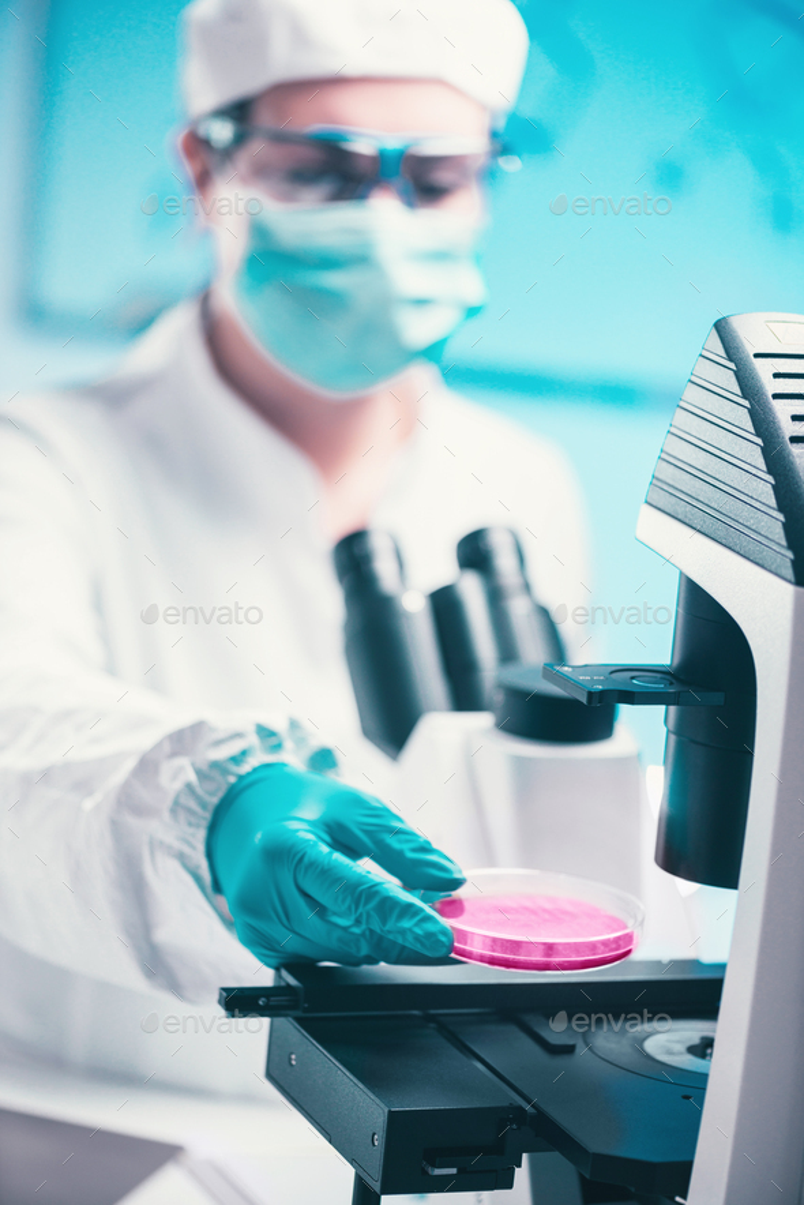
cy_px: 602
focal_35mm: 105
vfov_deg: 19.5
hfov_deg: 13.1
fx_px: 3514
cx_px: 402
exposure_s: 1/160
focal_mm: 105
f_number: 3.2
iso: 100
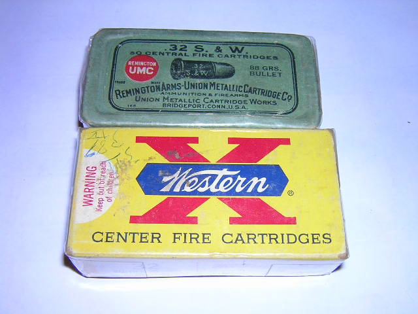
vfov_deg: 39.7
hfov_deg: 51.4
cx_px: 209
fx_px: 435
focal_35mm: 36
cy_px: 157
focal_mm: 4.7
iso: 100
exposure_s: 1/60.1
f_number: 5.2
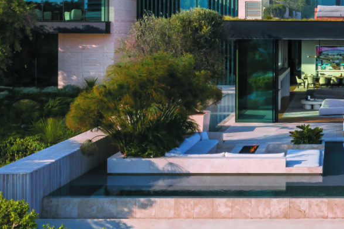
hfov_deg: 26.0
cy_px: 39
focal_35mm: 73
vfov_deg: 18.4
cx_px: 360
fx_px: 697
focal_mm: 10.26
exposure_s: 1/160
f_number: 11
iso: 100
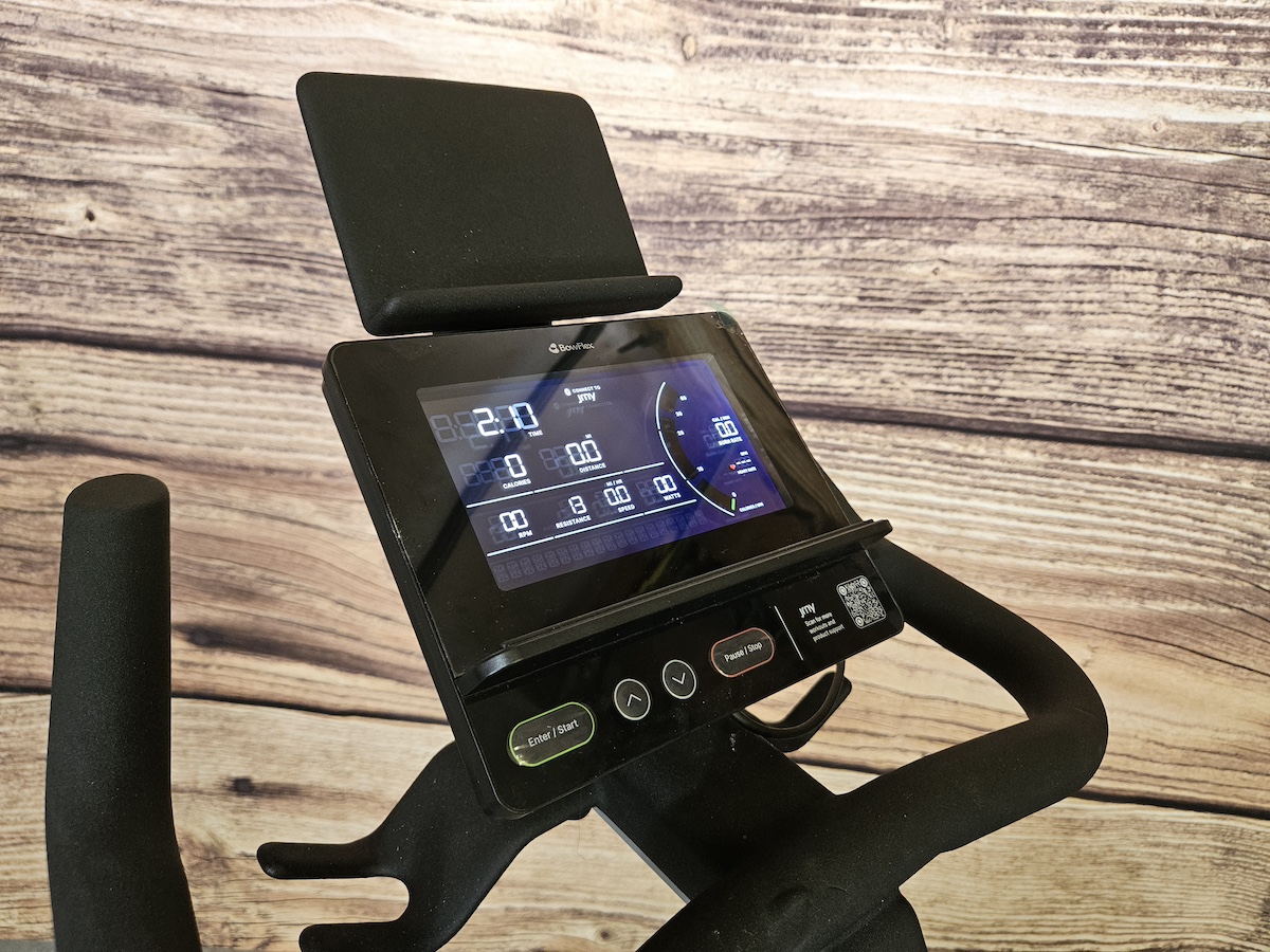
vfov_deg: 58.9
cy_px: 476
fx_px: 844
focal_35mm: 23
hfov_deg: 73.9
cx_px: 635
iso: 320
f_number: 1.8
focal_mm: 5.4
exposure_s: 1/120
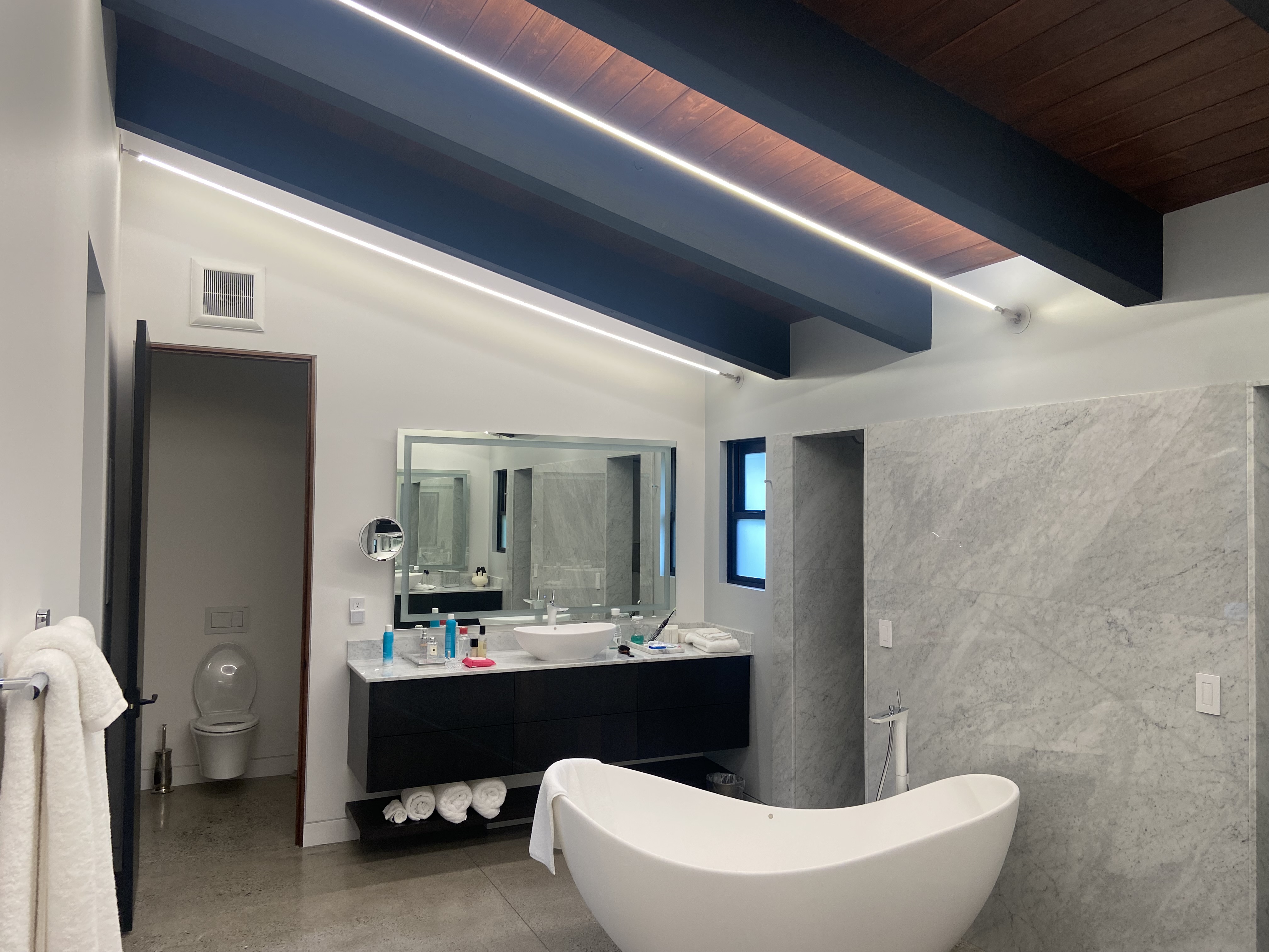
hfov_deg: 67.3
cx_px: 634
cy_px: 476
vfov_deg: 53.1
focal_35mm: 26
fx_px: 953
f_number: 1.8
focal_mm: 4.25
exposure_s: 1/120
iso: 100
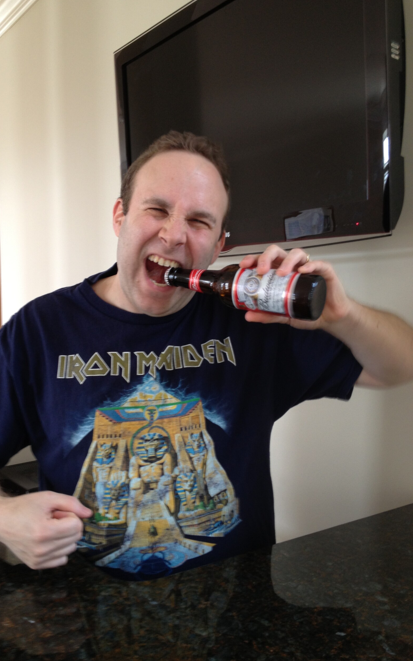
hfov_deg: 33.4
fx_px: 684
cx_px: 159
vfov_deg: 51.5
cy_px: 328
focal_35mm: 38
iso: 64
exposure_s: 1/20
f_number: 2.4
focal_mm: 4.28
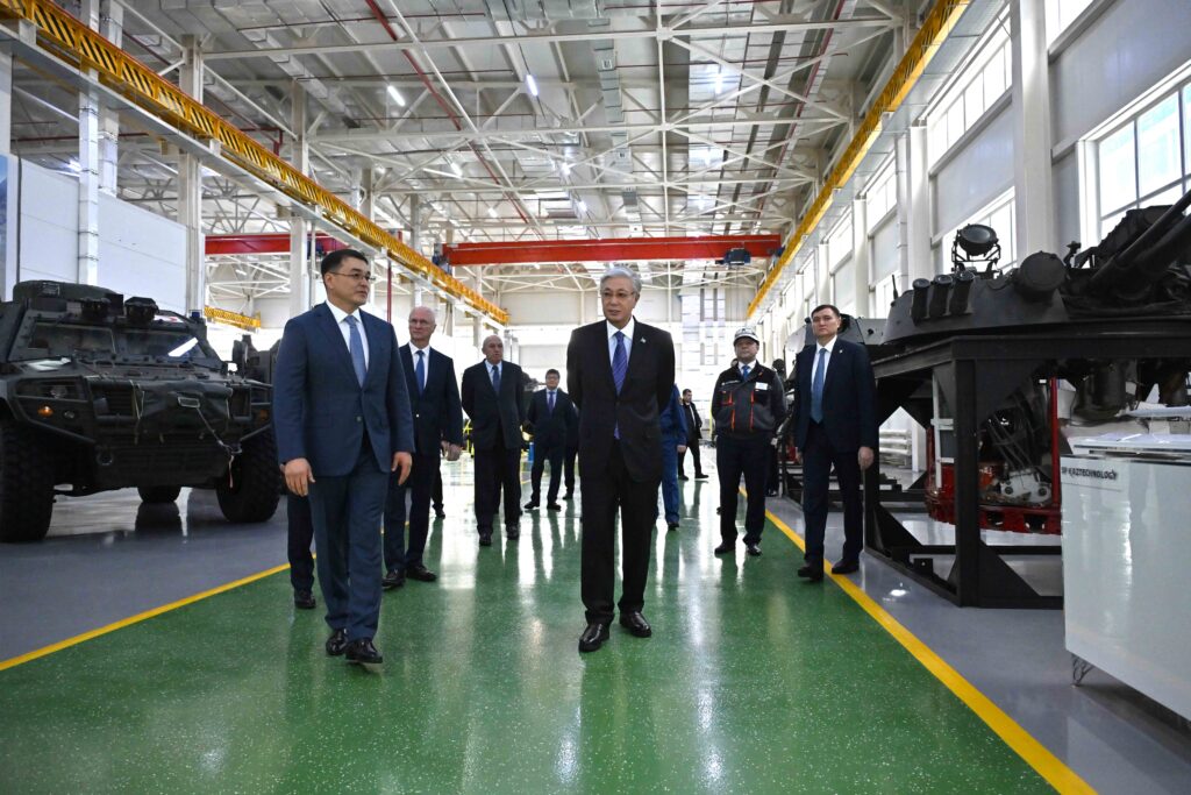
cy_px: 398
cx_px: 596
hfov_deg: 73.7
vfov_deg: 53.1
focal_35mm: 24
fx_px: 794
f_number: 4
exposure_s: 1/250
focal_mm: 24
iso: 2500
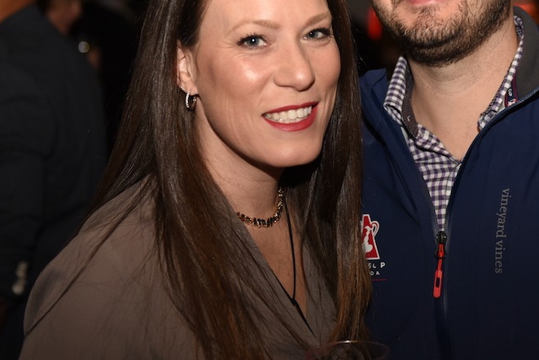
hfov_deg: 23.3
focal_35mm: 87
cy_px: 73
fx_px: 1303
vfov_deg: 15.6
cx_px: 348
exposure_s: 1/200
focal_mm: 48
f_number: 2.8
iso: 800
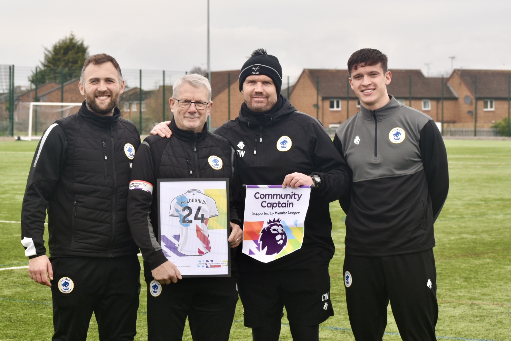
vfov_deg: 11.9
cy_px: 177
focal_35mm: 115
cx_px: 245
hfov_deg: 17.8
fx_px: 1632
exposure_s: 1/250
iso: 200
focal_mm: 70
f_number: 6.3
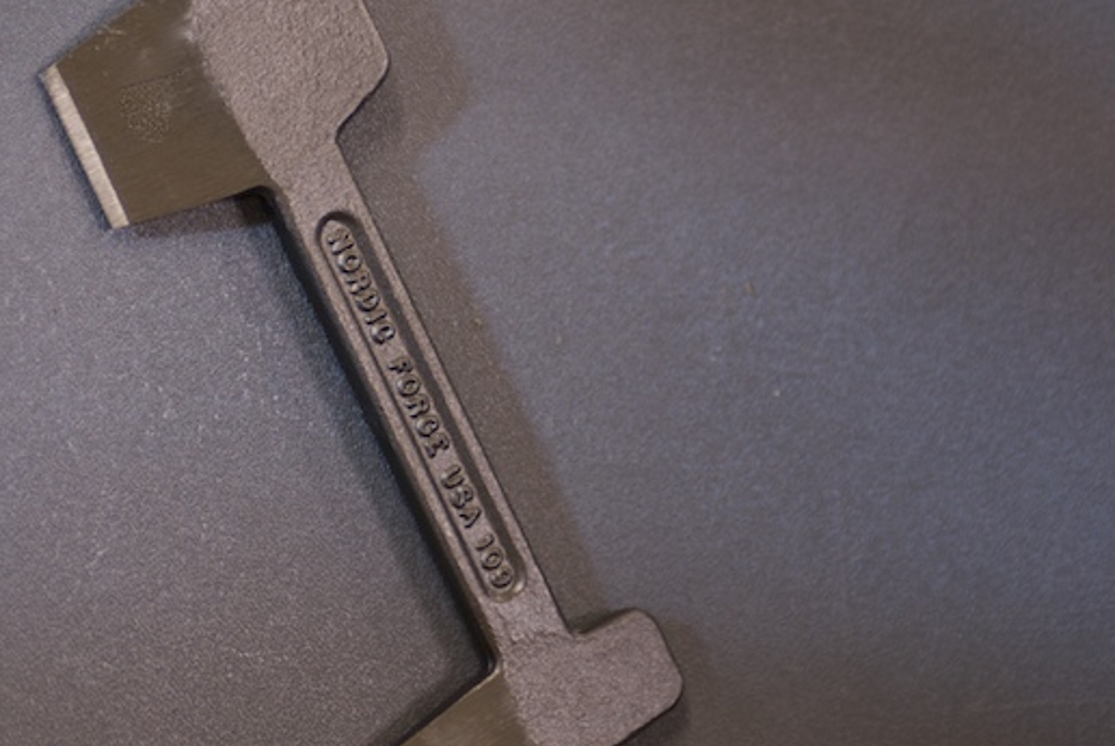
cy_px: 374
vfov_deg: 14.7
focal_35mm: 93
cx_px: 443
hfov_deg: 21.9
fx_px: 2883
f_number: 3.2
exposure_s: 1/10
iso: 200
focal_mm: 50
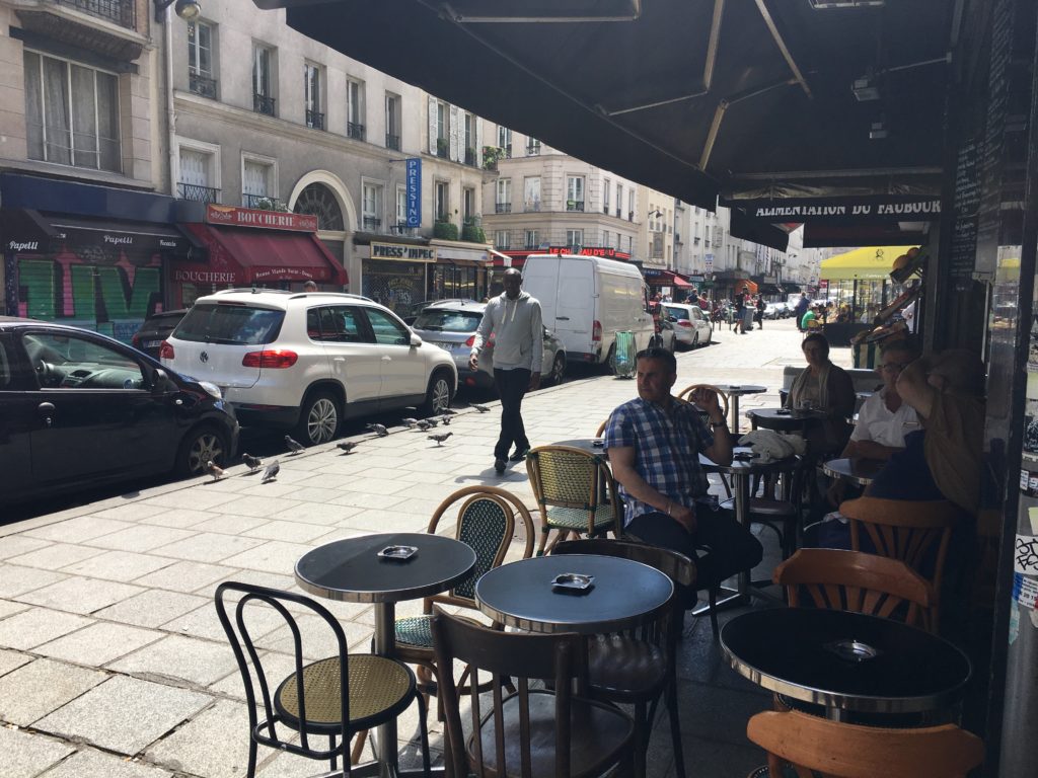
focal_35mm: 29
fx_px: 870
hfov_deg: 61.7
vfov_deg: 48.2
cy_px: 389
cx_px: 519
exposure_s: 1/769
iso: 25
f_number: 2.2
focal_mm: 4.15
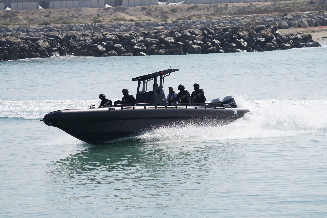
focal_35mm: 261
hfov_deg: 7.9
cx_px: 164
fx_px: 2371
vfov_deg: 5.3
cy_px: 109
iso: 80
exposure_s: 1/640
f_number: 5.6
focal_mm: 261
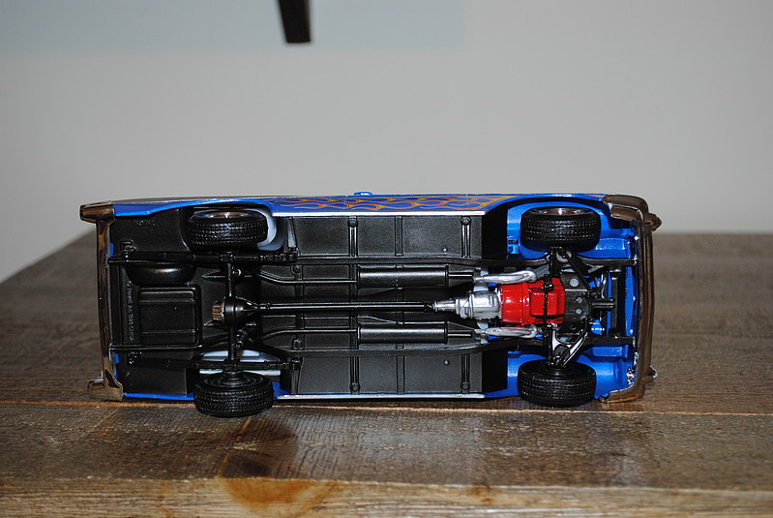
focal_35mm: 60
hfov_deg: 33.4
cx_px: 386
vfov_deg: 22.7
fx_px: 1290
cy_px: 259
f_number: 5.3
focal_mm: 40
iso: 400
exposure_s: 1/60
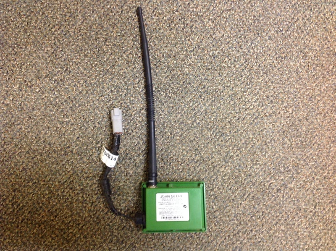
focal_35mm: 35
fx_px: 339
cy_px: 126
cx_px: 168
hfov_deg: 52.7
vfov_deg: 40.6
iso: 160
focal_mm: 4.28
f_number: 2.4
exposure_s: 1/15
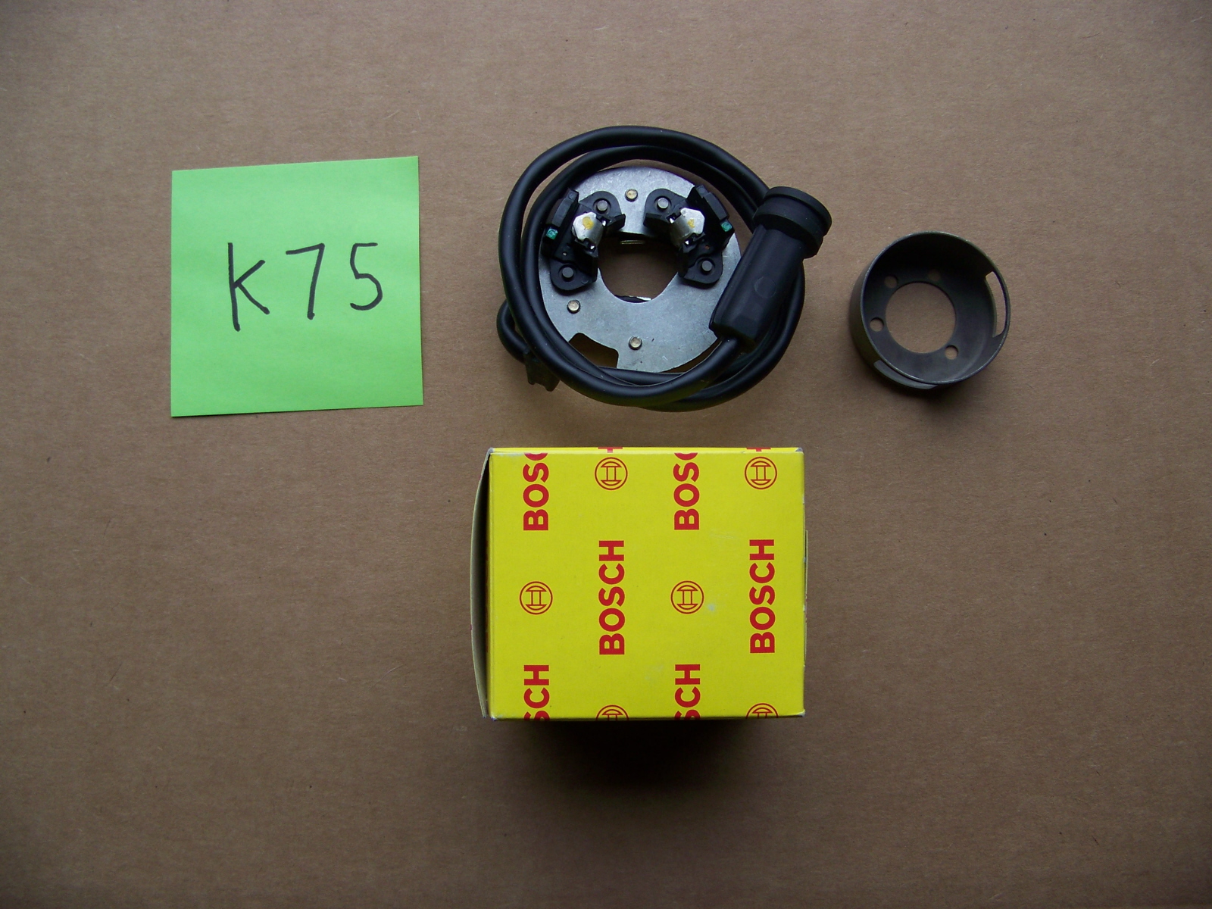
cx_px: 606
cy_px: 454
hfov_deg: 51.4
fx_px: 1260
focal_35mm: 36
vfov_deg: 39.7
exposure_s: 1/200
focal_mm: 5.85
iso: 64
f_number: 2.8
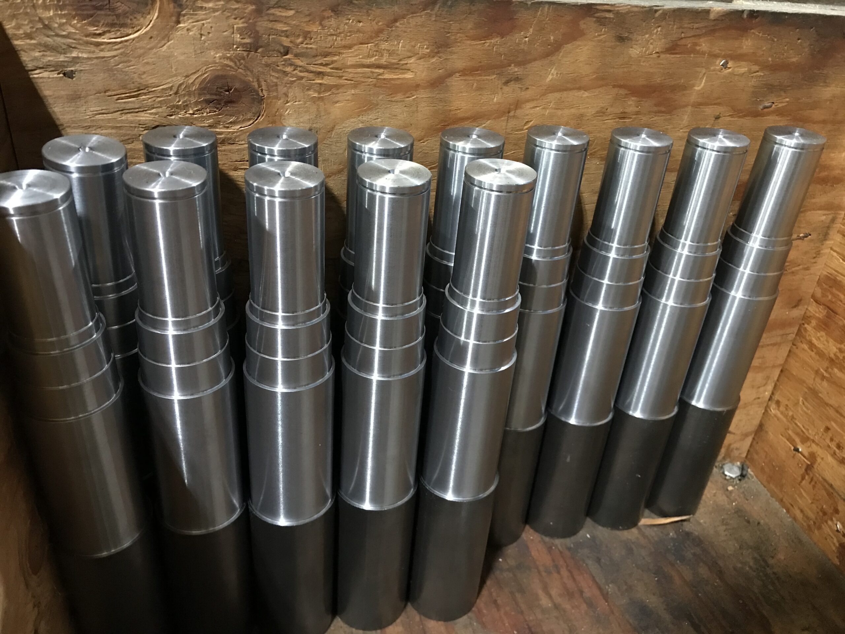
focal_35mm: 28
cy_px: 317
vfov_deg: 49.7
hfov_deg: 63.4
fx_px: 683
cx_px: 422
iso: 80
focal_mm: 3.99
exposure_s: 1/6
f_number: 1.8
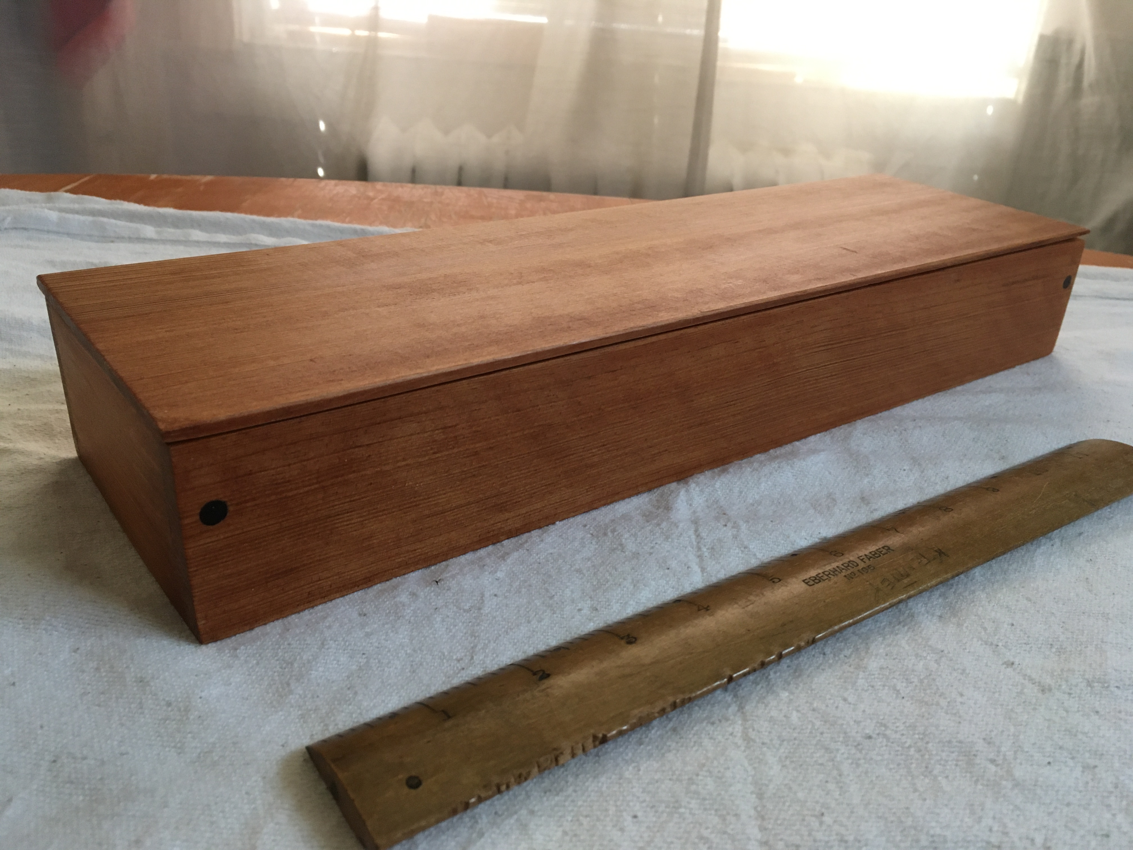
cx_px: 566
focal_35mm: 29
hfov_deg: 61.7
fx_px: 949
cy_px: 425
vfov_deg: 48.2
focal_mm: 4.15
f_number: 2.2
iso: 125
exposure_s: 1/30
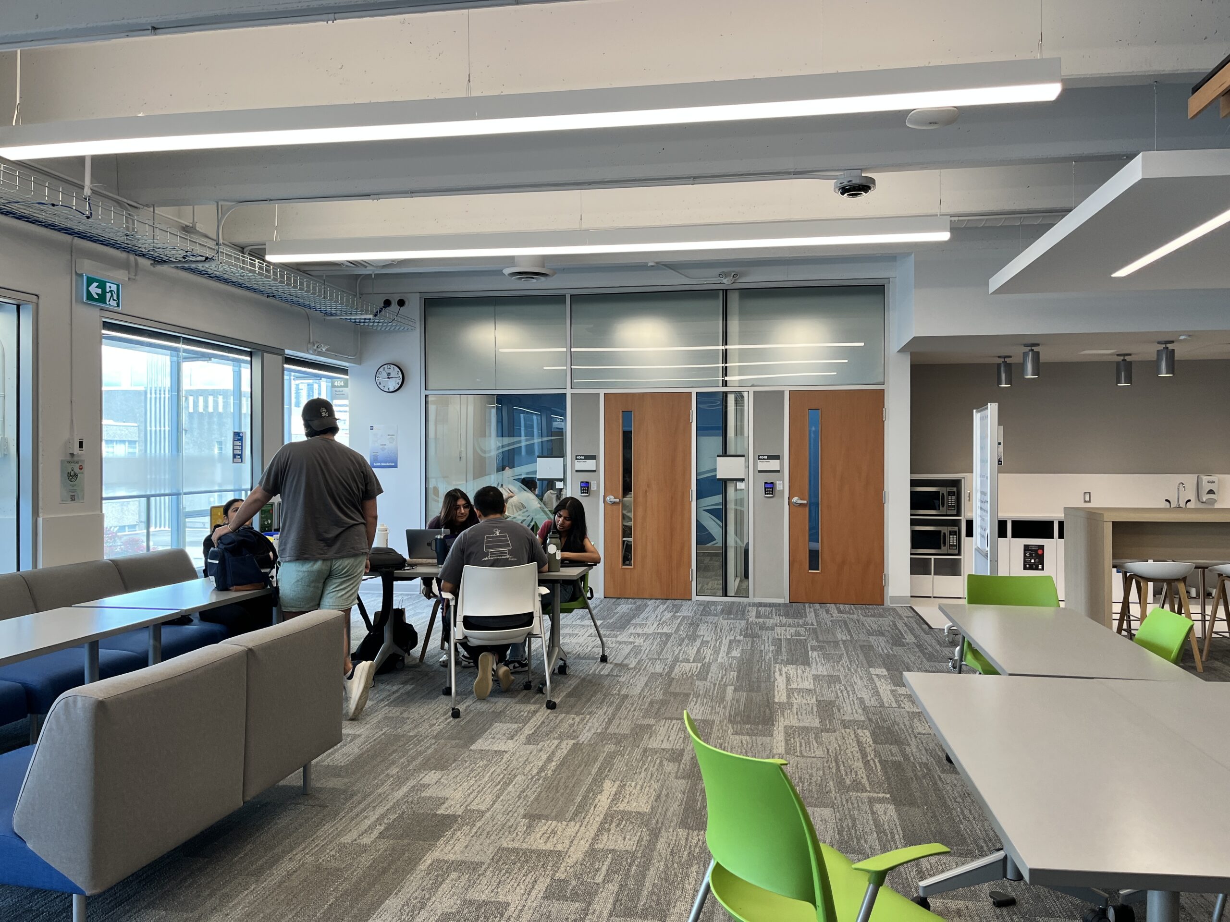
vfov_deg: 53.1
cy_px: 461
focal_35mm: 26
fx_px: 924
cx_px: 615
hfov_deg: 67.3
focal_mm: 5.1
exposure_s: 1/150
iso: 64
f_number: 1.6
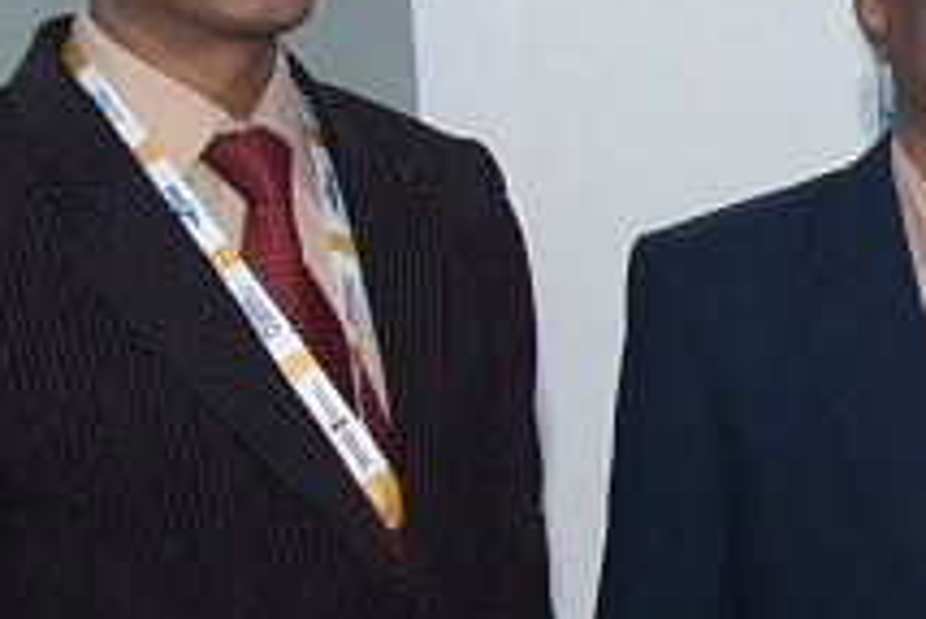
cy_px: 613
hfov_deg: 9.5
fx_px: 4890
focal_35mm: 190
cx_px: 2332
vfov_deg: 7.2
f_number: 5.6
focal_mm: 30
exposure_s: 1/160
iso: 800
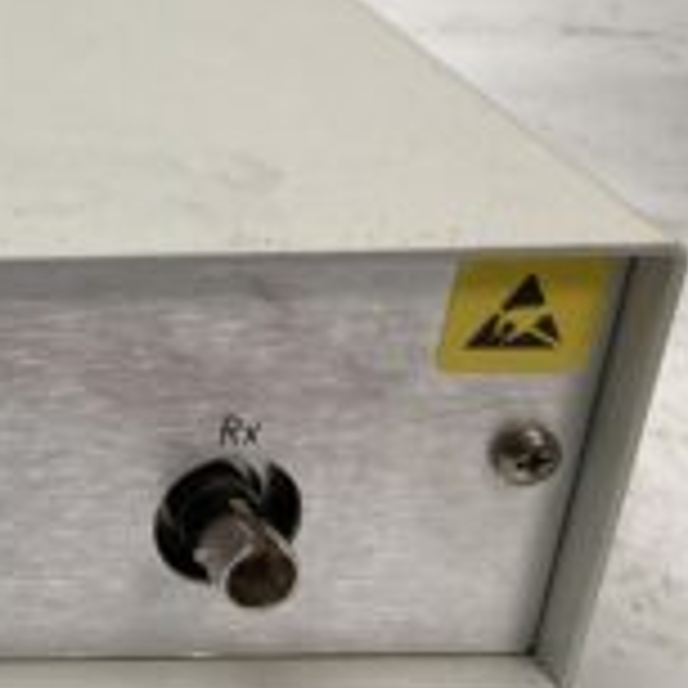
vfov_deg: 17.9
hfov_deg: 14.9
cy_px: 279
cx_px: -652
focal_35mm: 97
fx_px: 2181
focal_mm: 3.99
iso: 40
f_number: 1.8
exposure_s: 1/120
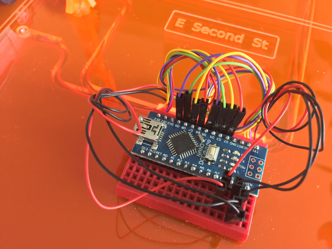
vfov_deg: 48.2
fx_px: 278
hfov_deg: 61.7
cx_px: 166
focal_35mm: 29
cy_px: 124
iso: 100
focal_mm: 4.15
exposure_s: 1/33
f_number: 2.2
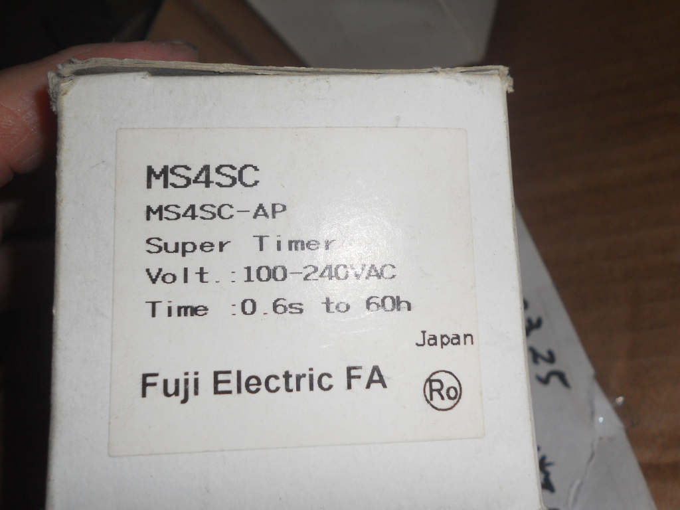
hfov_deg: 56.8
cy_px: 255
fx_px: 629
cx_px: 340
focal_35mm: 32
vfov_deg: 44.2
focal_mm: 5.8
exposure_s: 1/25
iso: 80
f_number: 8.8
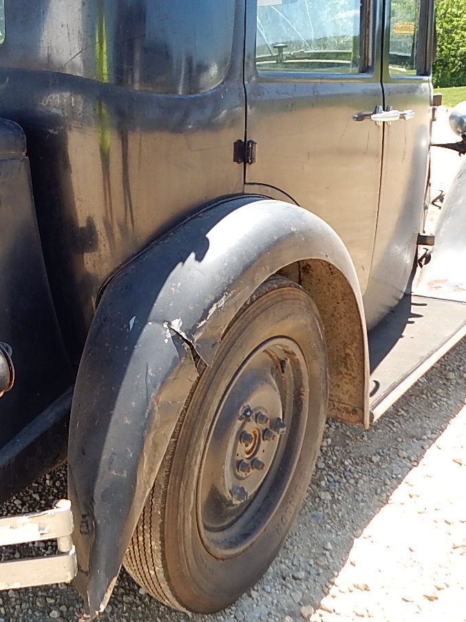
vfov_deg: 47.3
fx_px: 700
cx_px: 76
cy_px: 220
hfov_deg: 35.3
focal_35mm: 39
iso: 125
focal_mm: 4
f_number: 3
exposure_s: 1/400
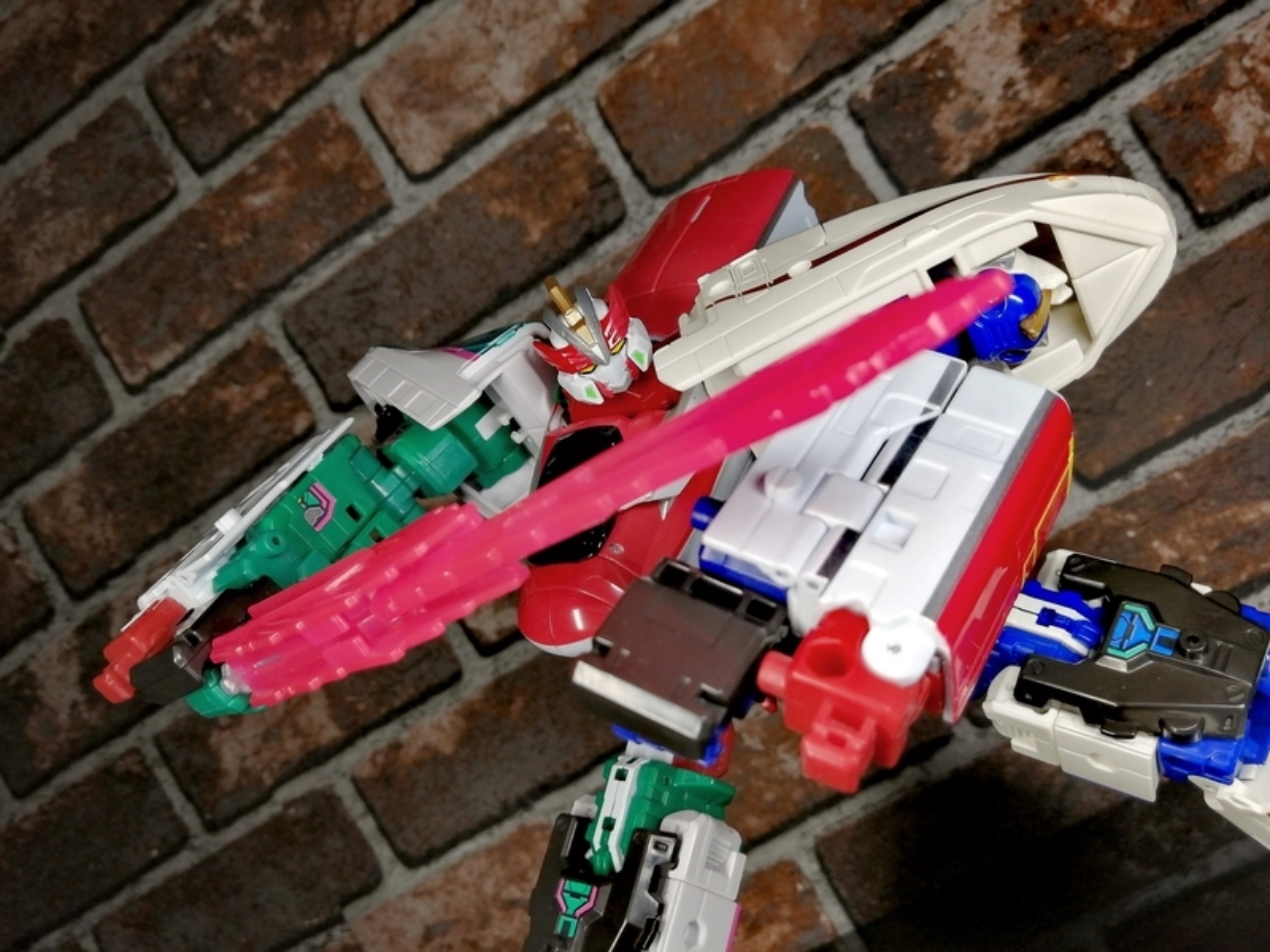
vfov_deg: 45.4
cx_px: 635
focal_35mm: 31
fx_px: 1137
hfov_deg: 58.4
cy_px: 476
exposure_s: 1/198
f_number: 1.8
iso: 50
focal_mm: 3.62
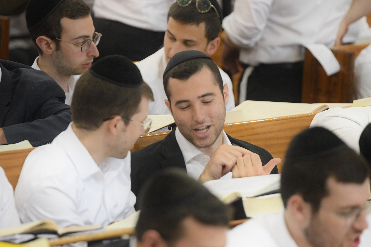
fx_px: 3090
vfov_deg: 4.6
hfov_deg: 6.9
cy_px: 124
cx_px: 186
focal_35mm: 300
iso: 1600
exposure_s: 1/320
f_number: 3.5
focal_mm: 200
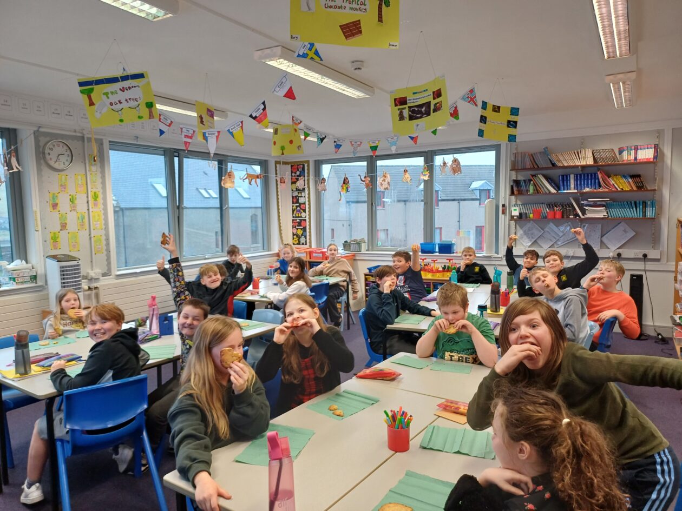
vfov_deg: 54.9
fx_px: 493
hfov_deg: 69.4
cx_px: 341
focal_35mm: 25
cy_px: 256
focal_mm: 4.65
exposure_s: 1/50
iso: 160
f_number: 1.8
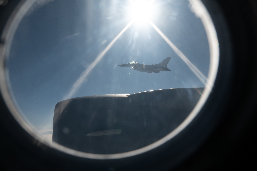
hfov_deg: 58.7
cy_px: 86
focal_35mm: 32
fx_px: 228
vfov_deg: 41.1
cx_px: 128
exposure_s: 1/640
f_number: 9
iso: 100
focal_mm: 32
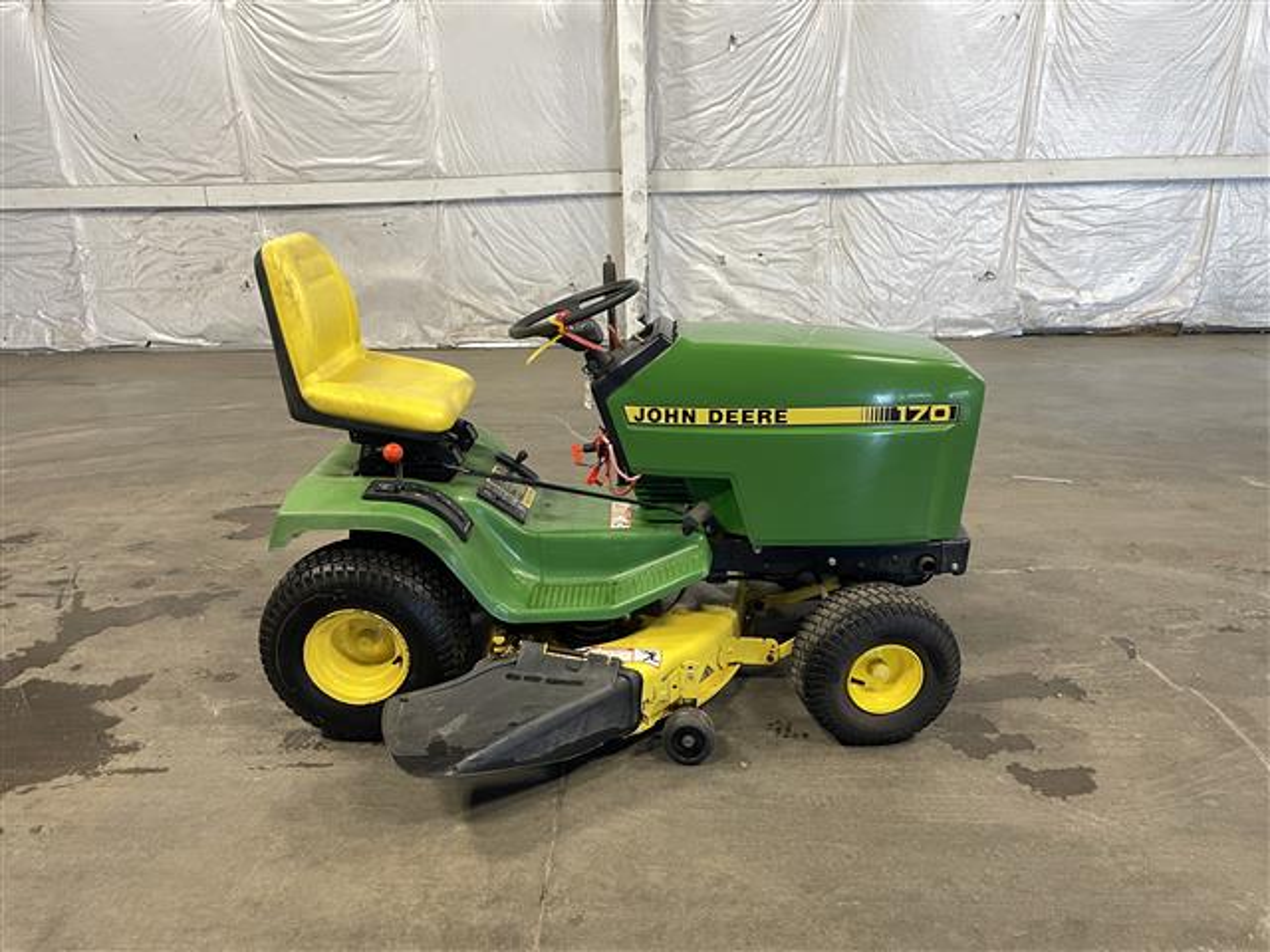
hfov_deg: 67.3
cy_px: 476
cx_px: 635
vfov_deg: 53.1
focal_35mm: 26
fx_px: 954
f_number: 1.6
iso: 80
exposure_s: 1/60
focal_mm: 4.2
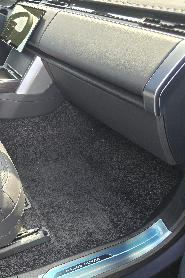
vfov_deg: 58.7
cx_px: 9
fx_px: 247
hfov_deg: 37.6
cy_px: 139
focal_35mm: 32
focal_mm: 6.3
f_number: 1.7
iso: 32
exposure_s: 1/180
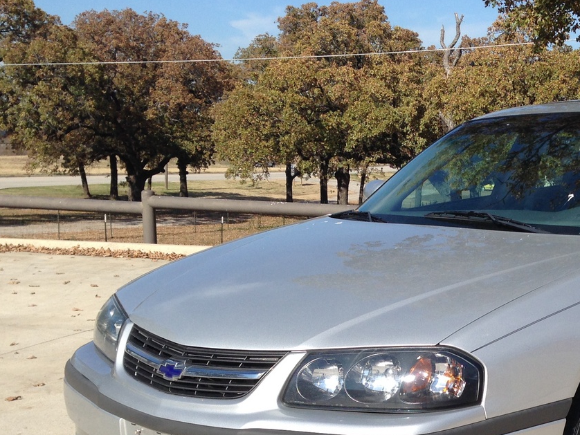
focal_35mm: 63
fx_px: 1056
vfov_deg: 22.9
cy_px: 368
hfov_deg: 29.9
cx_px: 470
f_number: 2.4
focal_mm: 4.12
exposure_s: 1/1748
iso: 50
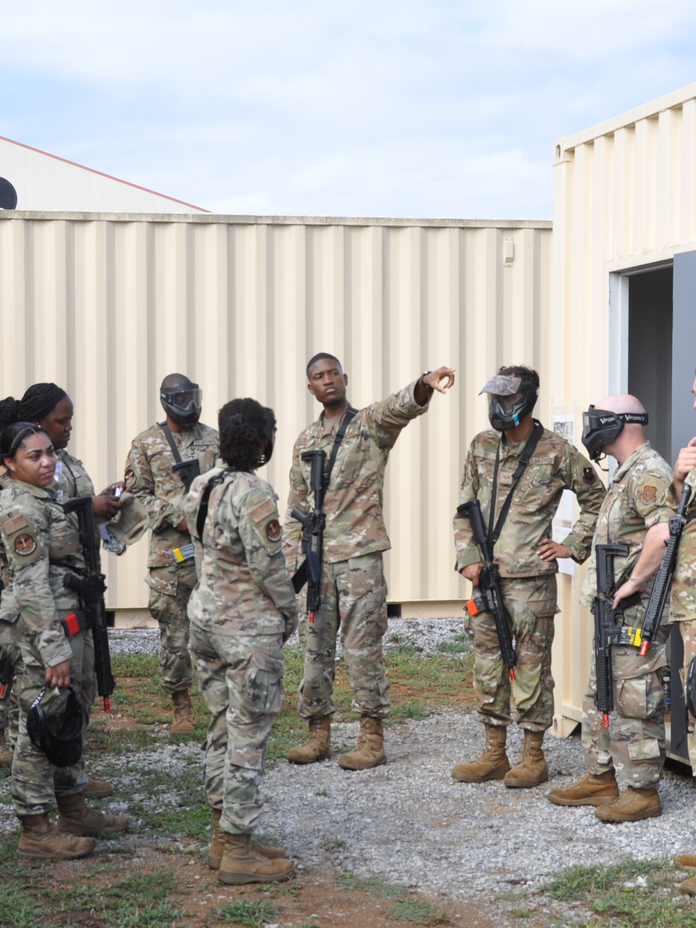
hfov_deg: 20.2
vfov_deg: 26.7
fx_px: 1957
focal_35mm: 73
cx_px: 313
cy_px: 474
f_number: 8
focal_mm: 32
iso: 200
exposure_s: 1/250
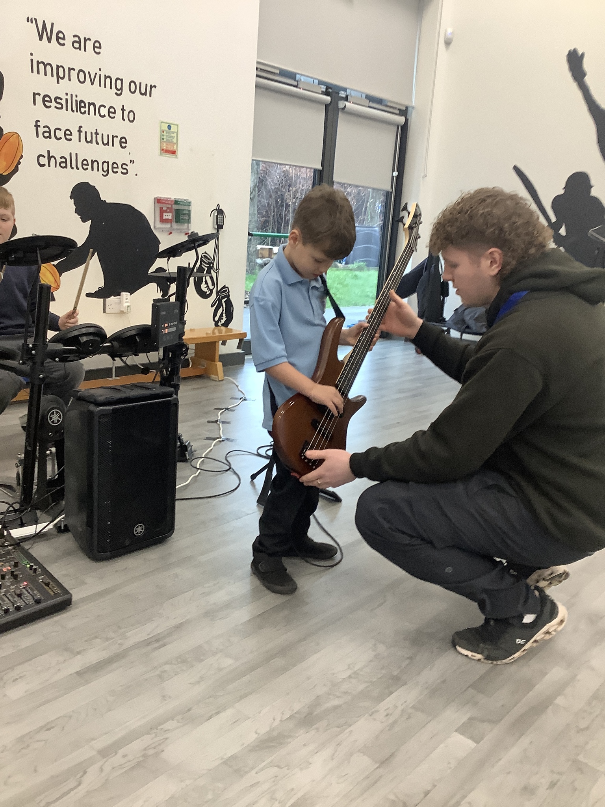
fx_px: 722
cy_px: 404
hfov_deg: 45.4
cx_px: 302
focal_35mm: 31
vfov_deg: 58.4
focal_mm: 3.3
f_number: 2.4
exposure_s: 1/50
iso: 125
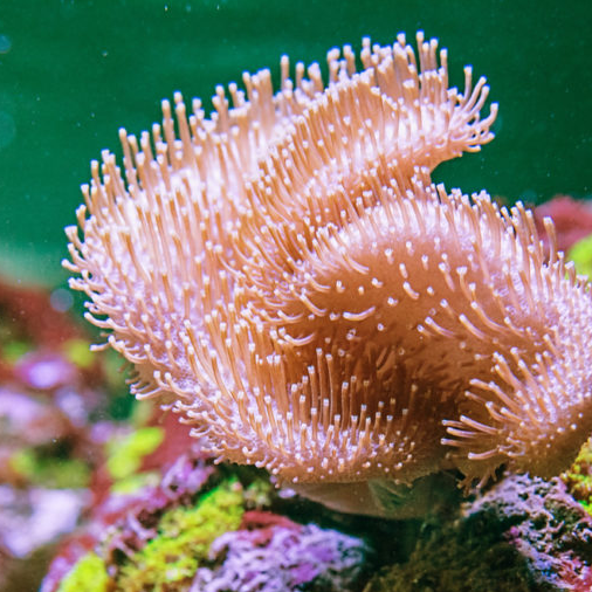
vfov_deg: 15.0
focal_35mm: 116
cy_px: 298
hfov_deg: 15.0
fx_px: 2244
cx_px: 340
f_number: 7.1
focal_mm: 60
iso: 3600
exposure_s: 1/160
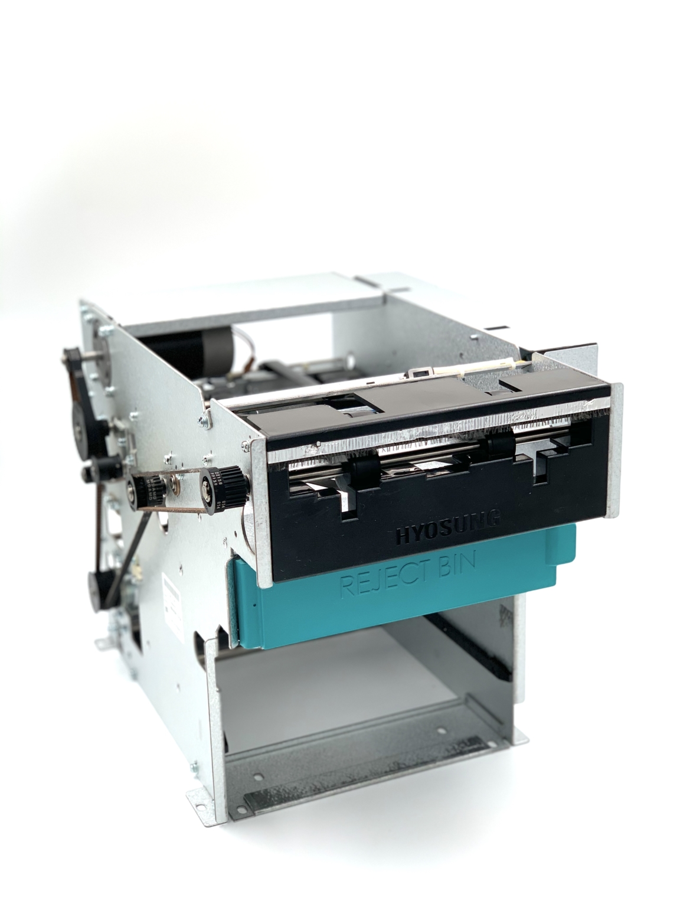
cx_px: 340
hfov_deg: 28.0
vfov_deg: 36.8
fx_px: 1362
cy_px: 454
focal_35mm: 52
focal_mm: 6
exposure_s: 1/122
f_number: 2.4
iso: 16
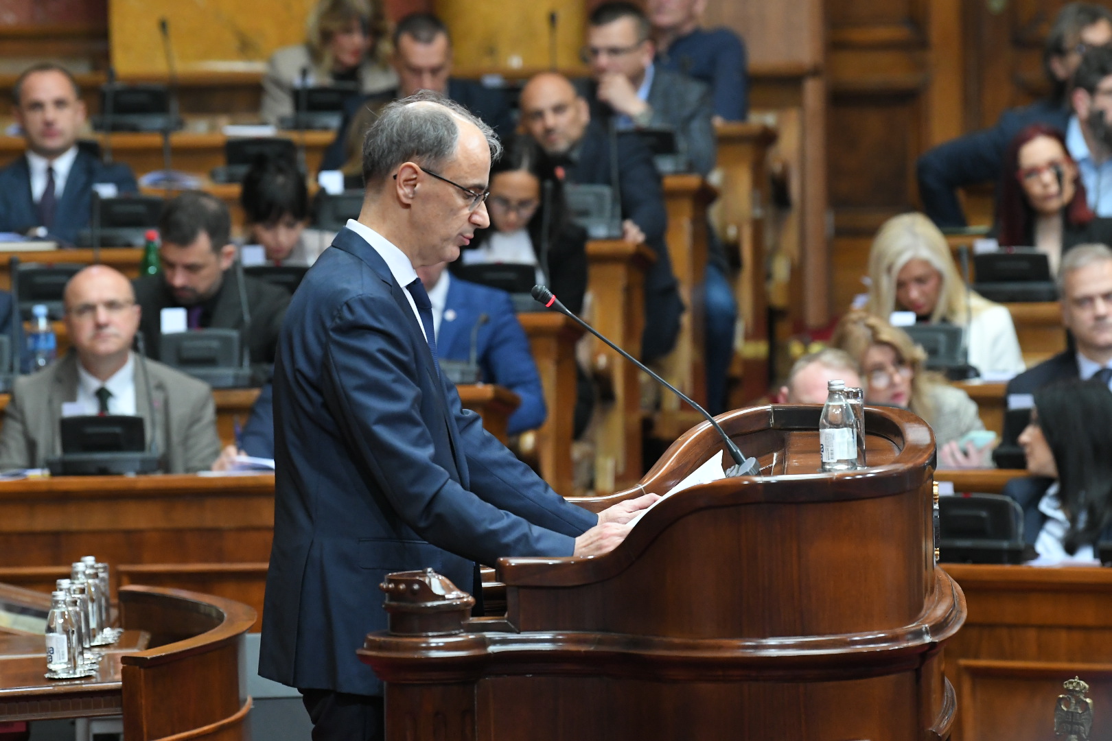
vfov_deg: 5.4
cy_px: 370
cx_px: 556
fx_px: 7876
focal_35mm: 255
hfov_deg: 8.1
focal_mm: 170
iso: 3200
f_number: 4
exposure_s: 1/320
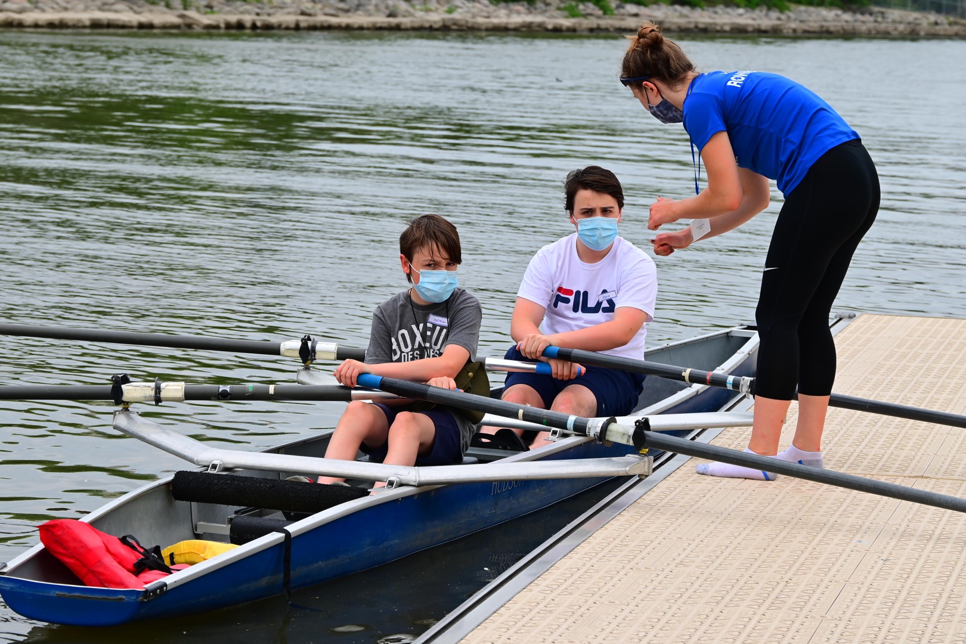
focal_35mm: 138
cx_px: 483
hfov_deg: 14.9
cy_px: 322
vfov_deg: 9.9
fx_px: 3703
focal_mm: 92
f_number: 7.1
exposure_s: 1/200
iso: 100
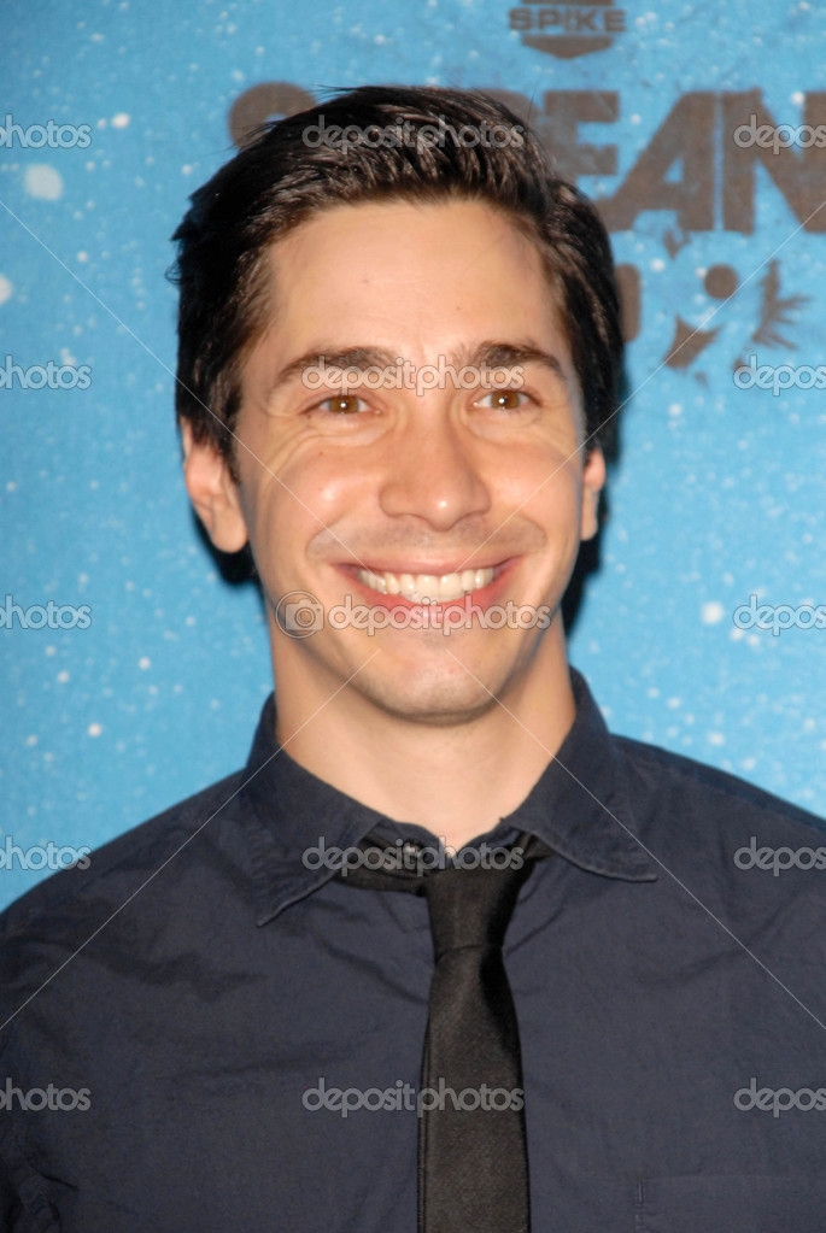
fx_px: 7977
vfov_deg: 8.8
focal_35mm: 232
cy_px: 616
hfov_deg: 5.9
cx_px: 413
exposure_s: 1/250
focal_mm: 155
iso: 400
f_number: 8
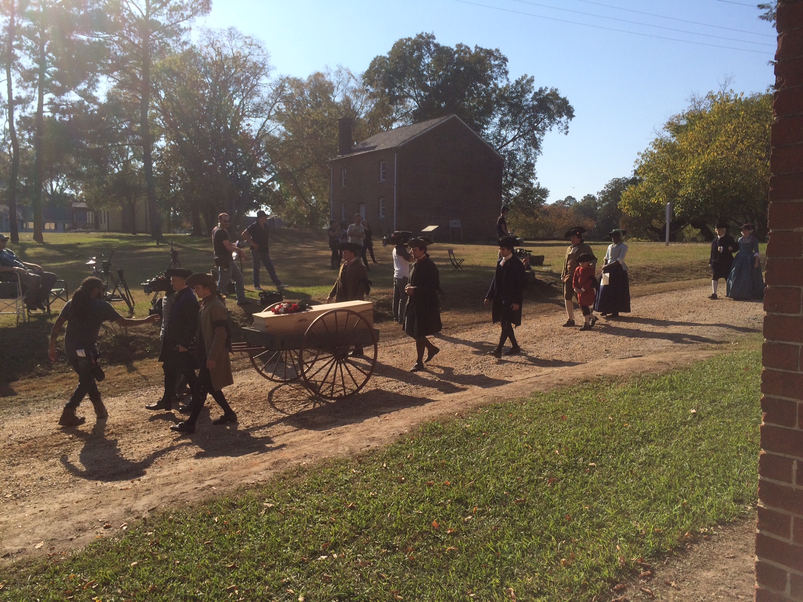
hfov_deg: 61.7
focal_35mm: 29
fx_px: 673
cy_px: 301
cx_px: 402
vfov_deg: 48.2
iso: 32
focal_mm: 4.15
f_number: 2.2
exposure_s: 1/2740
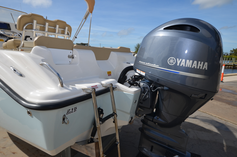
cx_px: 118
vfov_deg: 59.3
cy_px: 78
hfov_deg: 81.3
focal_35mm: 21
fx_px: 138
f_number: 9
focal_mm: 14
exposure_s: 1/320
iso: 100
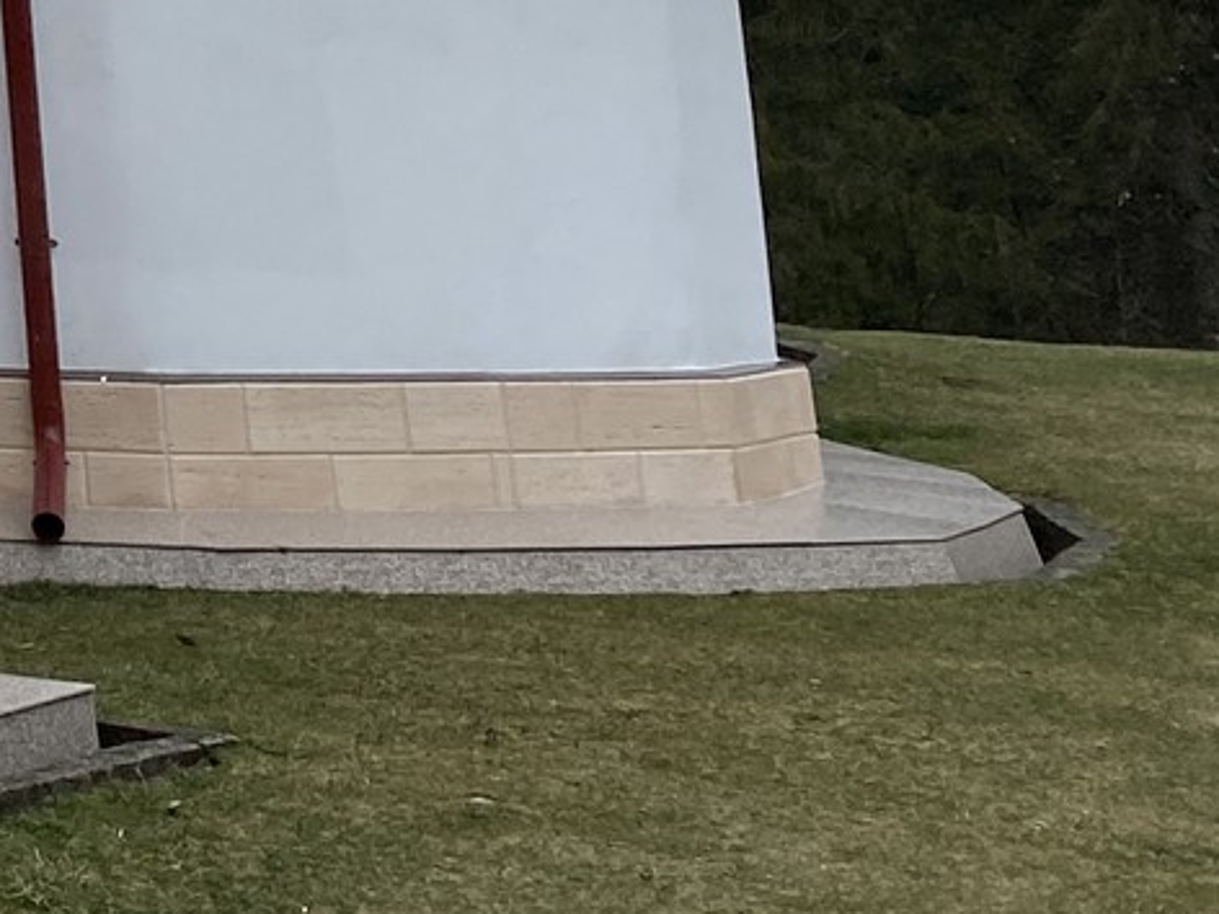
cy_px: -775
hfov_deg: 14.2
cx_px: -1371
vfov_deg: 12.2
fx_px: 3909
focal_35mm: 111
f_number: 1.8
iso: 32
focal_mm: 4.25
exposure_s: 1/1522
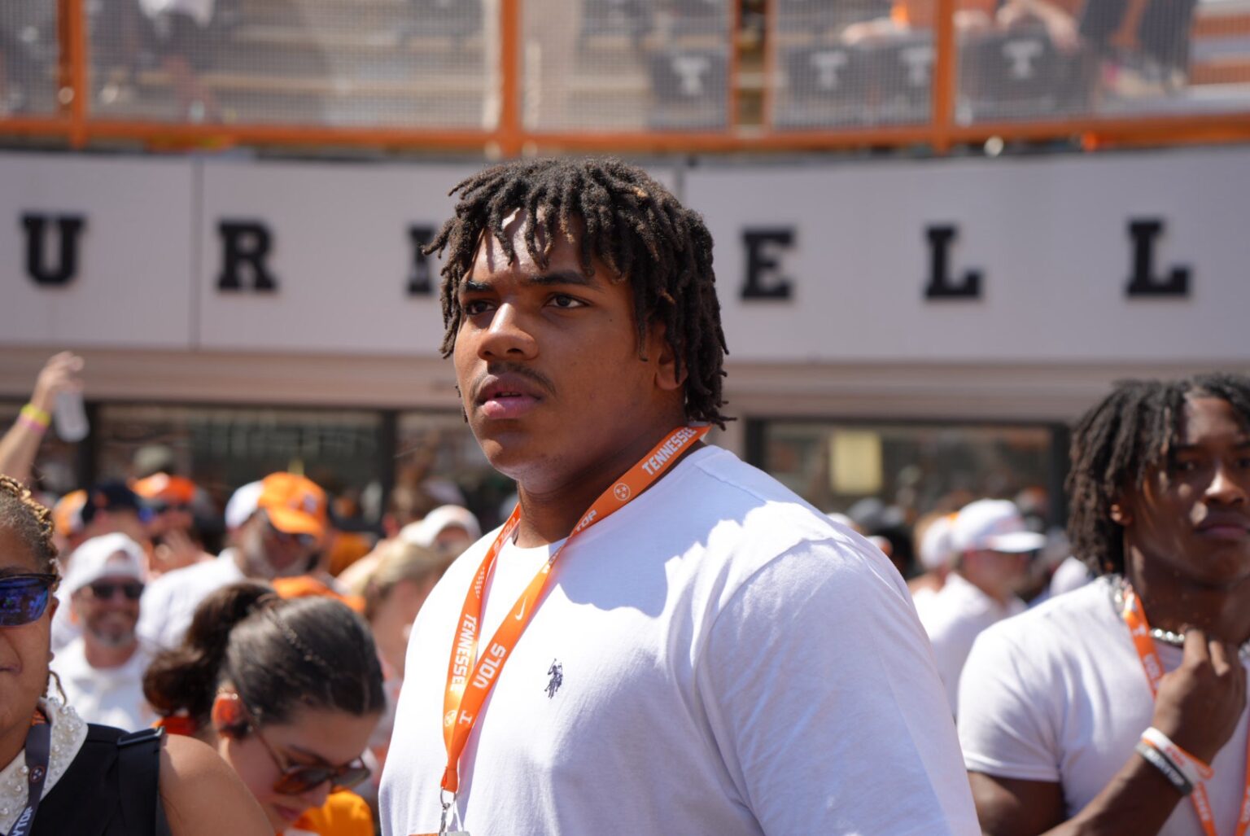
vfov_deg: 16.7
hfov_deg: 24.7
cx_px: 625
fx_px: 2850
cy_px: 418
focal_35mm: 82
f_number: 5.6
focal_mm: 82
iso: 100
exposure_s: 1/400
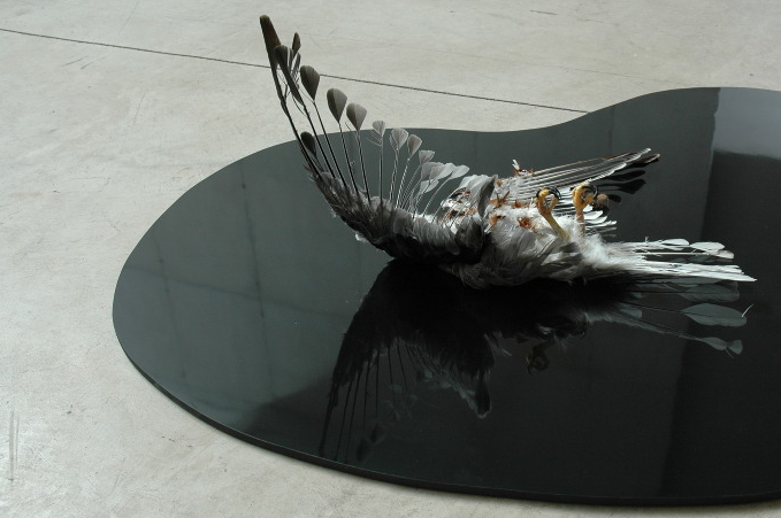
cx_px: 508
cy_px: 225
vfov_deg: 30.4
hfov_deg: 44.0
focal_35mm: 44
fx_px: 953
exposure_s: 1/2
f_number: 6.3
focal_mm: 22
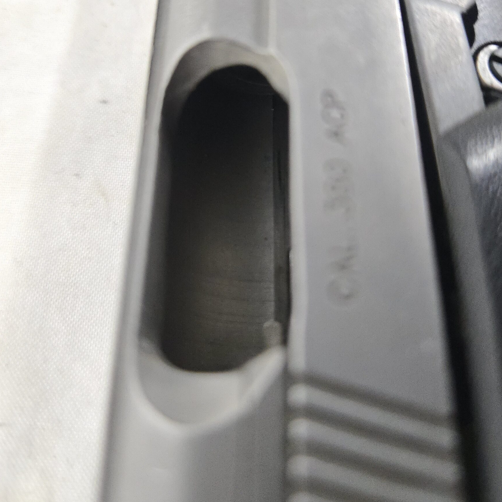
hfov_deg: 54.0
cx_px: 242
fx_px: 492
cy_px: 153
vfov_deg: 52.6
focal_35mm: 30
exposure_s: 1/60
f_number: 1.8
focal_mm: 5.4
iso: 640
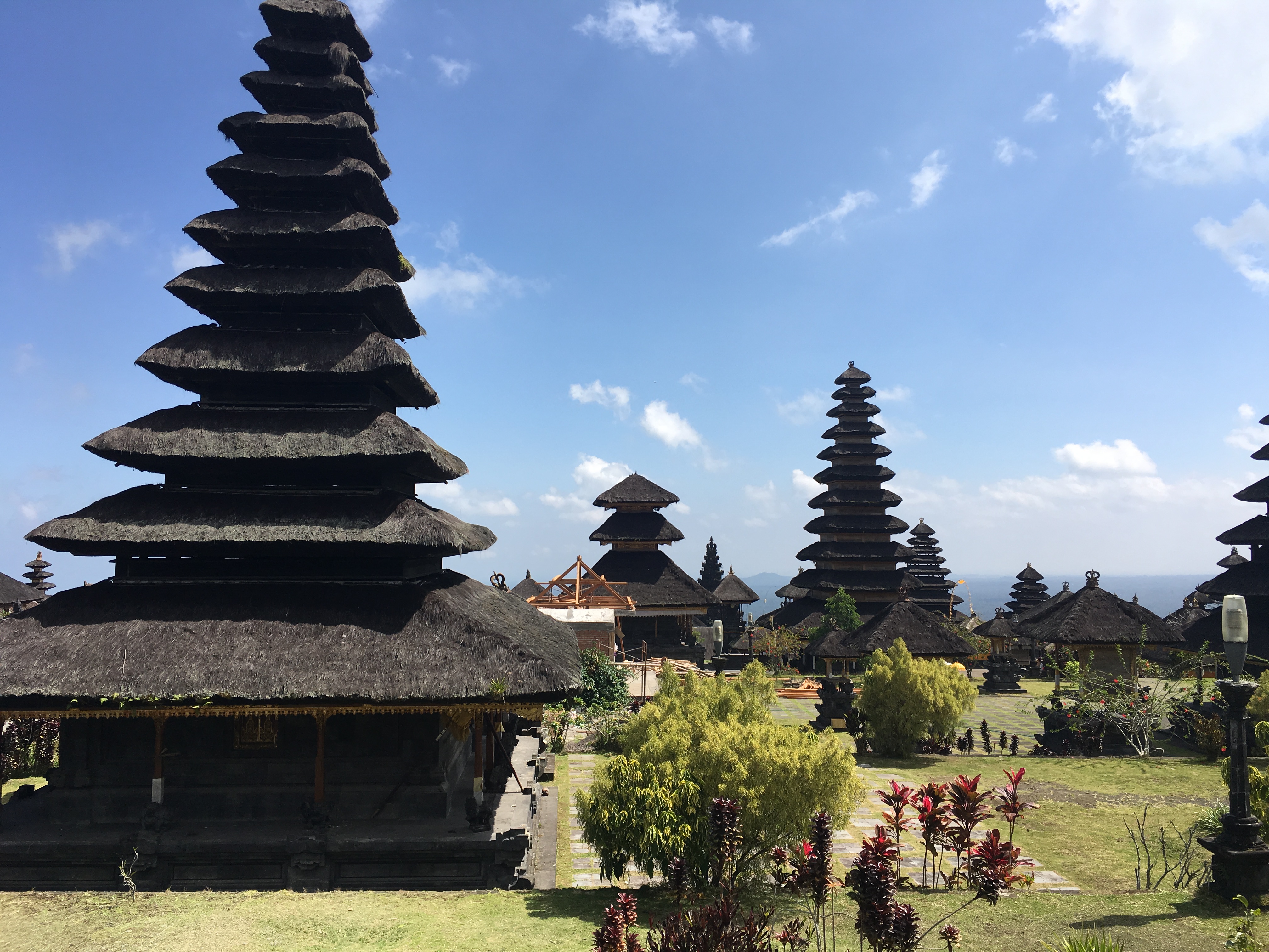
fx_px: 1063
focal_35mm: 29
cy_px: 476
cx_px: 634
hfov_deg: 61.7
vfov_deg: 48.2
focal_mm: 4.15
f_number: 2.2
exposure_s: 1/1672
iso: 25
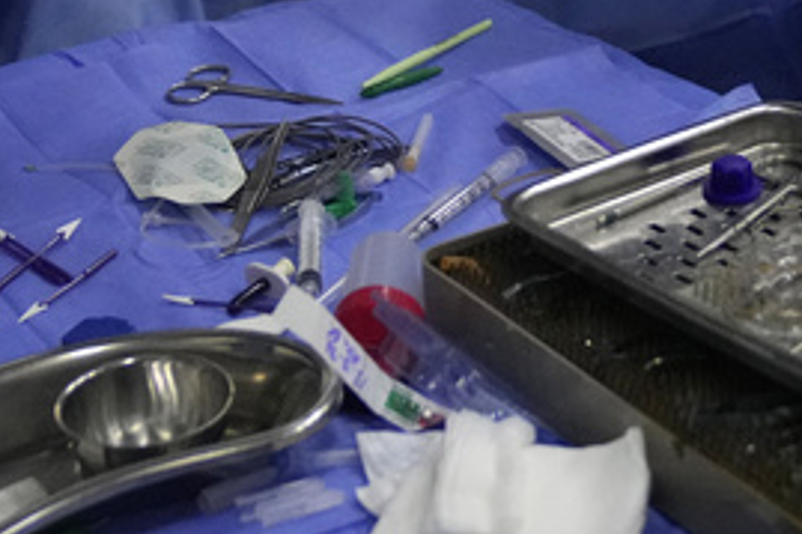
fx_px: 2716
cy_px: -201
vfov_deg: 10.9
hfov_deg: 16.6
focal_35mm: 122
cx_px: 683
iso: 5000
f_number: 2.8
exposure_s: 1/1250
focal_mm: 32
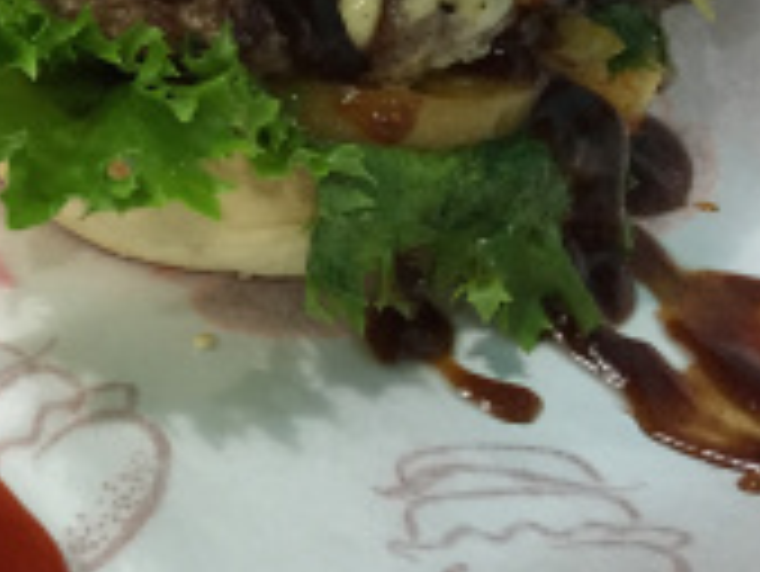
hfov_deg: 24.0
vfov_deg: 19.7
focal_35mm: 74
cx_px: -144
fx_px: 1626
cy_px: 128
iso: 160
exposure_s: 1/30
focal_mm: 4.15
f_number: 2.2
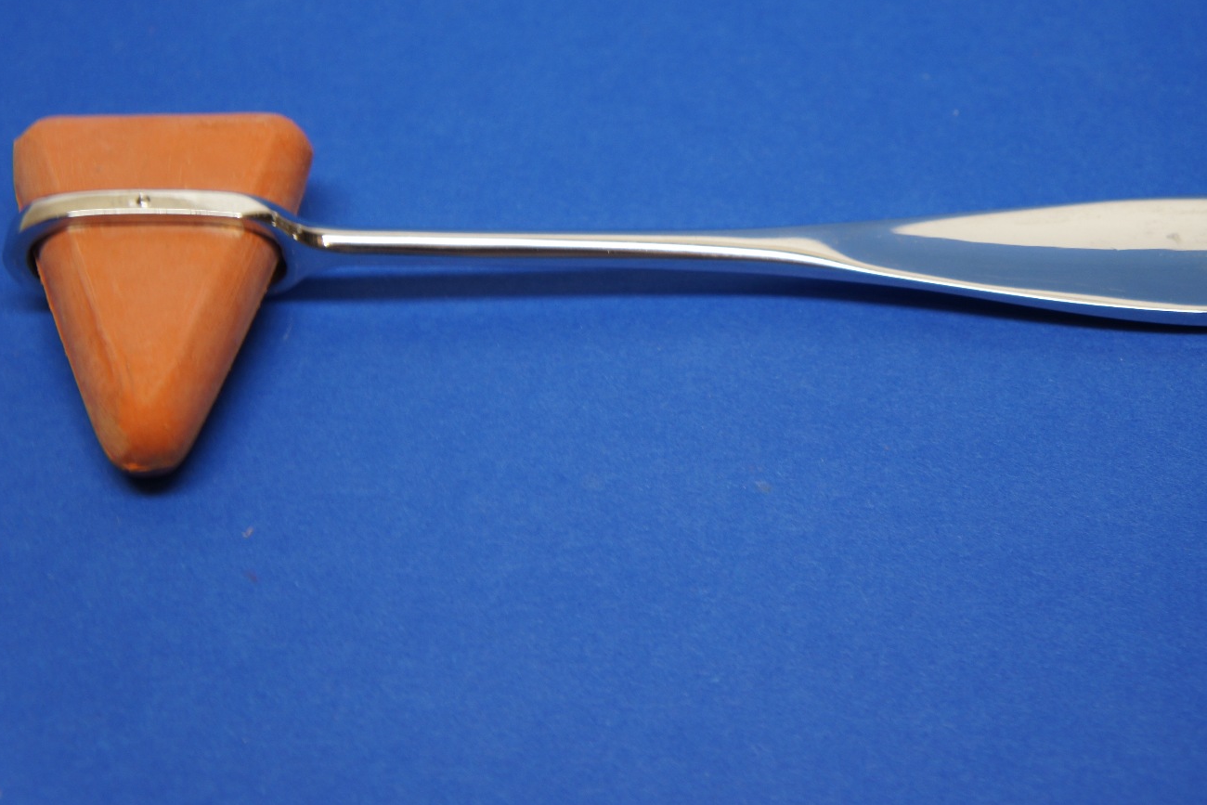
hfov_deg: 26.8
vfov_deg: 18.0
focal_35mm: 76
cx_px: 687
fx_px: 2535
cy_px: 313
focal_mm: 41
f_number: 4.5
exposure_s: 1/25
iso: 200
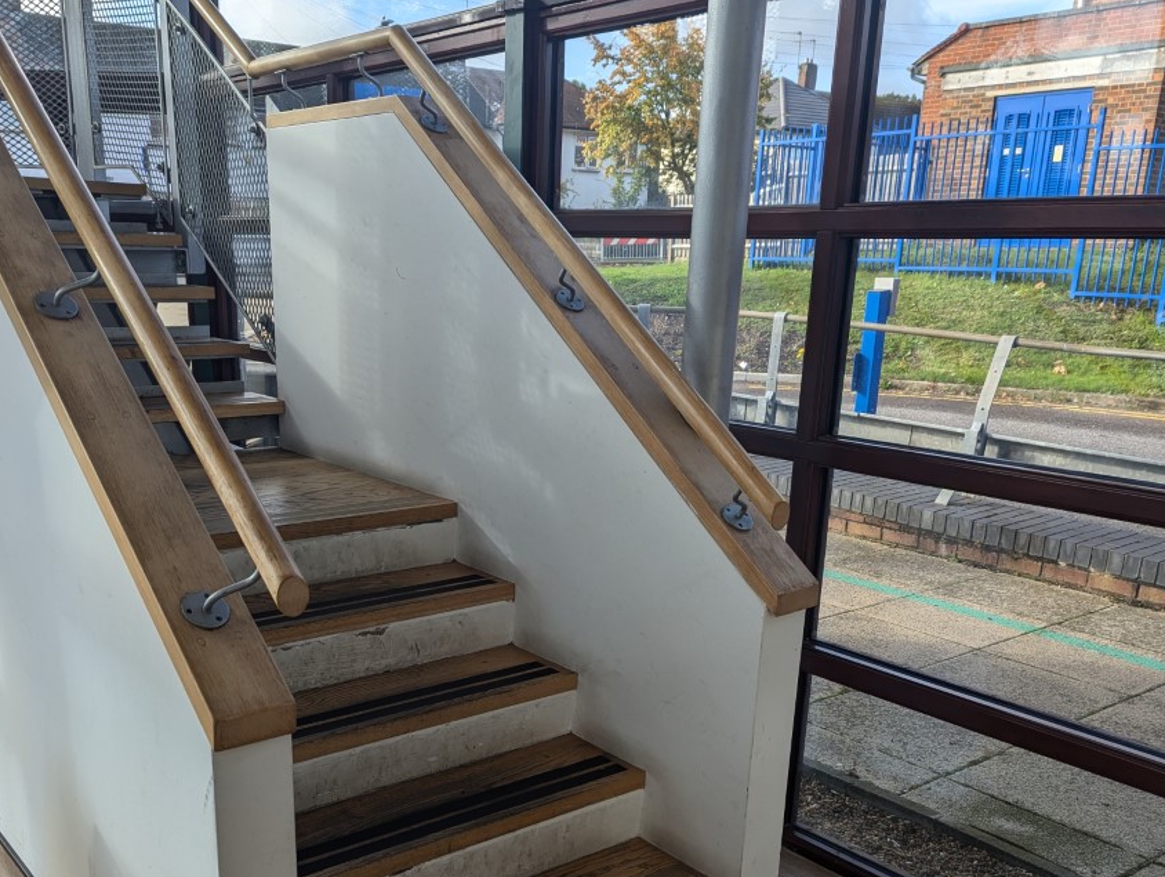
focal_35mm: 34
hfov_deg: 53.7
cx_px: 491
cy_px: 610
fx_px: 1146
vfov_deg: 41.1
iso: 39
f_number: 1.85
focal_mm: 6.81
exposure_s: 1/392
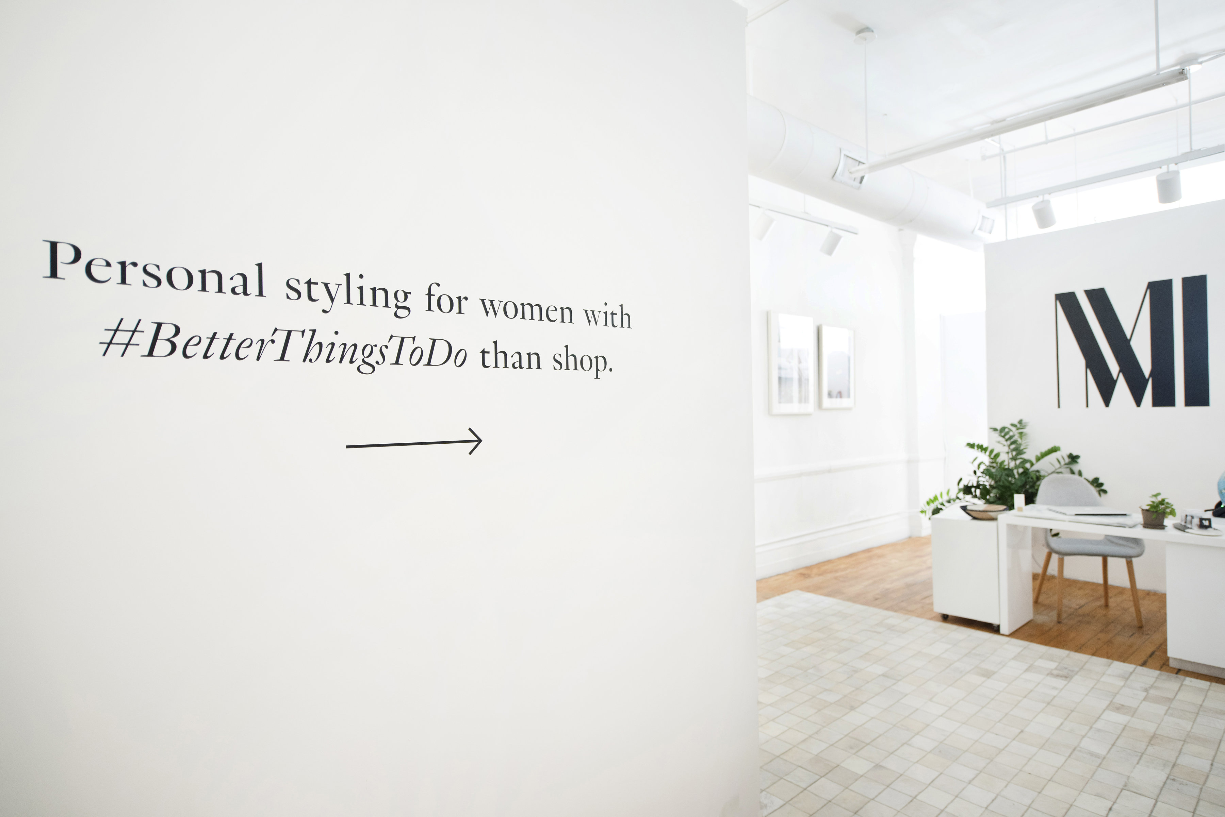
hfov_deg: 84.0
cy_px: 408
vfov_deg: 62.0
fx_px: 681
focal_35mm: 20
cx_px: 612
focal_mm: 20
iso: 320
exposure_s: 1/15
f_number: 2.8
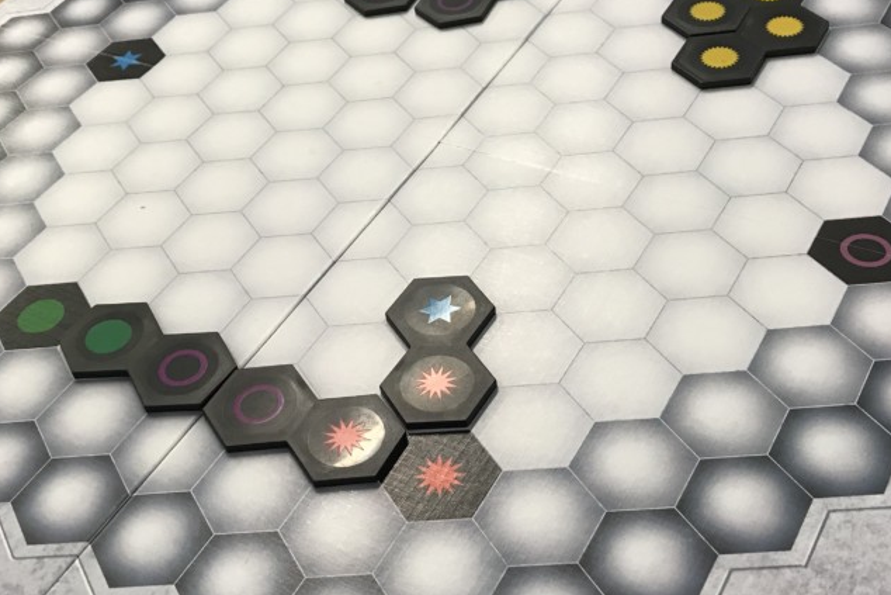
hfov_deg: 41.9
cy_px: 328
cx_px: 401
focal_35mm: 47
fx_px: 1163
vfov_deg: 28.6
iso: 40
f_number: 1.8
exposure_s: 1/25
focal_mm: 3.99
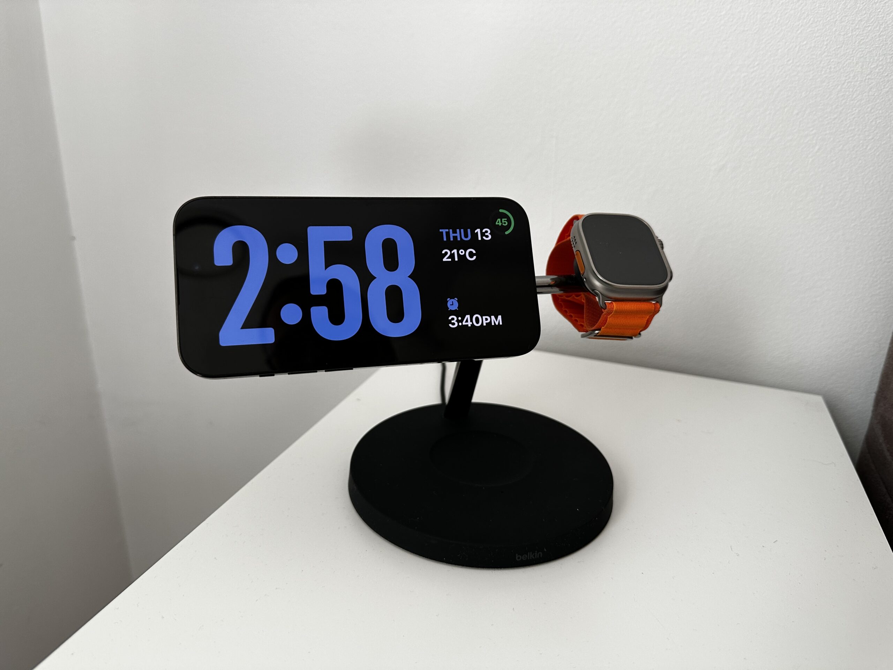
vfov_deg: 56.8
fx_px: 619
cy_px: 335
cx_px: 446
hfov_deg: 71.6
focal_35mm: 24
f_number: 1.78
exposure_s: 1/121
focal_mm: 6.86
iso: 125
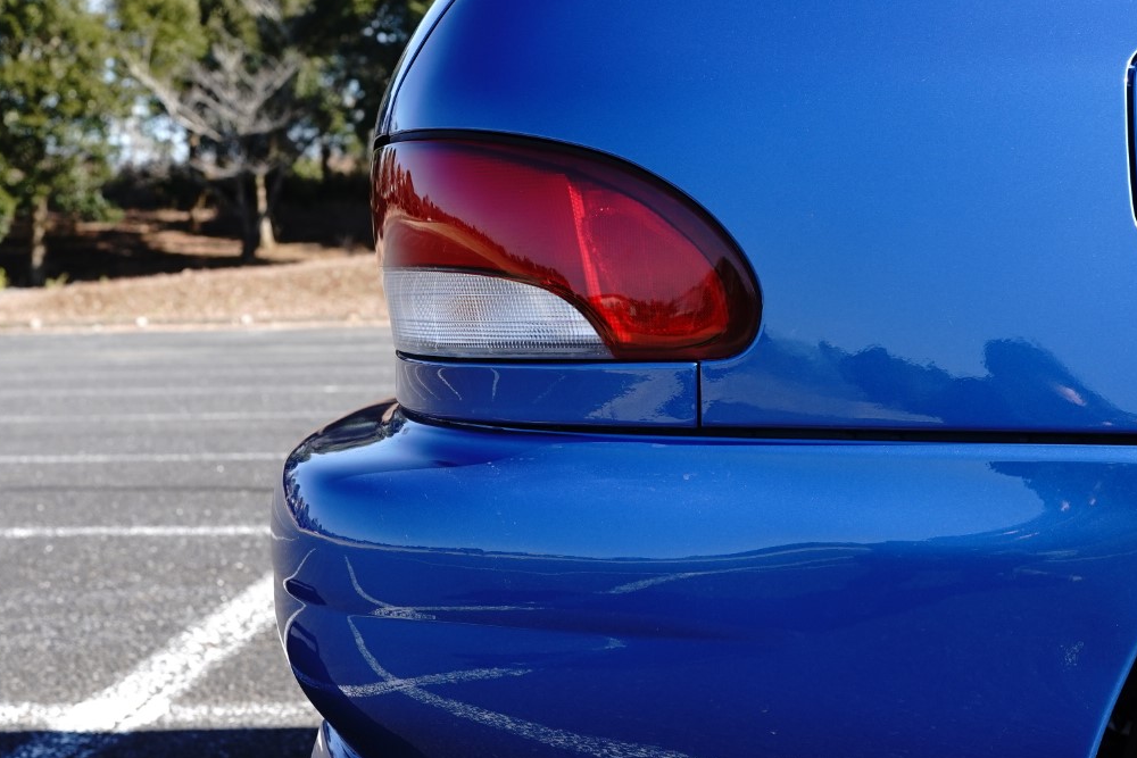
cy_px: 194
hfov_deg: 28.7
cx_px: 702
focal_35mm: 70
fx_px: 2211
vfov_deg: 19.3
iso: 400
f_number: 5.6
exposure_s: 1/800
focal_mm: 35
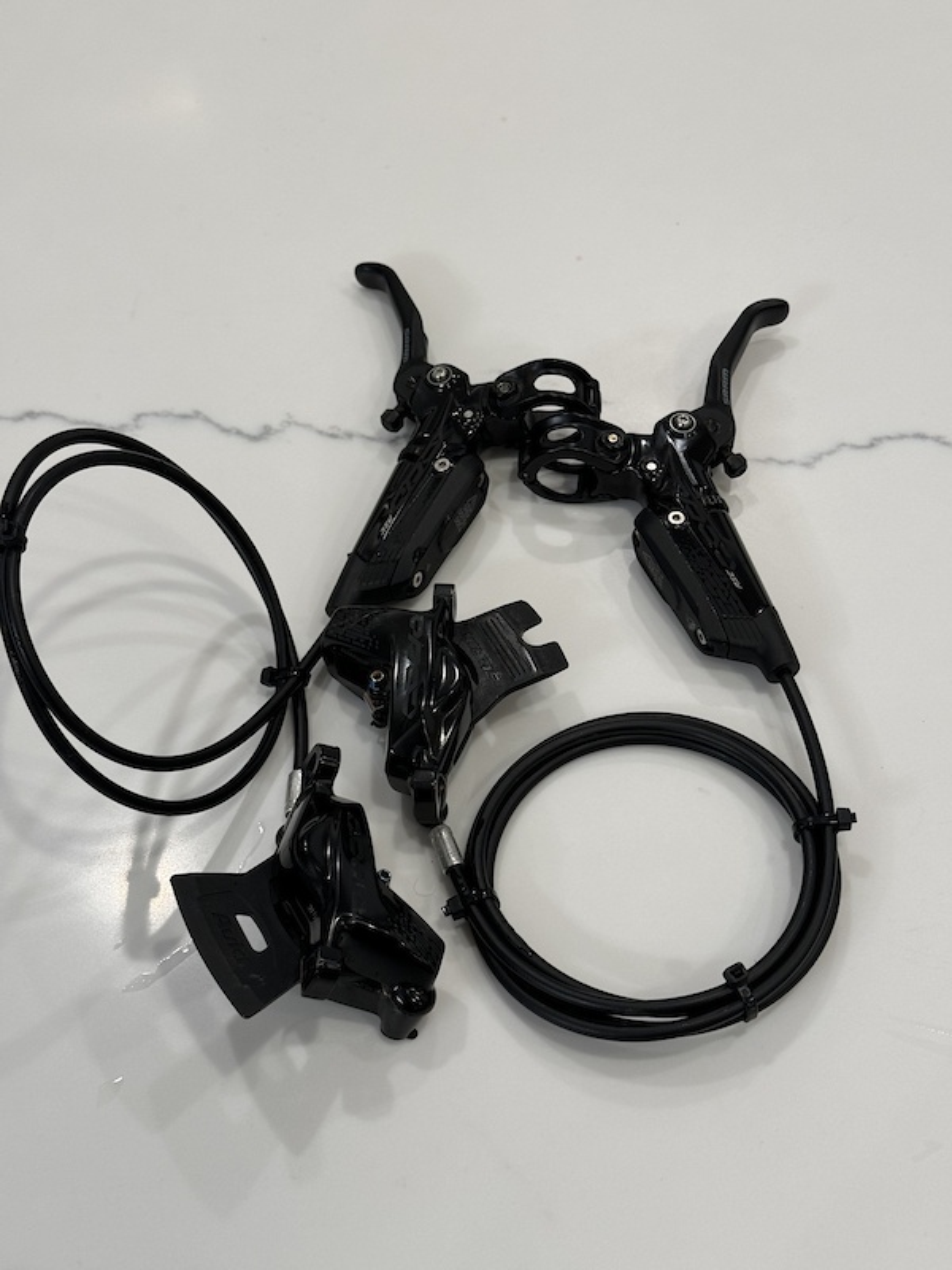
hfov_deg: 30.3
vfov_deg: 39.7
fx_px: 1760
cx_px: 476
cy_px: 635
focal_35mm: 48
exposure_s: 1/60
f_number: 1.78
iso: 64
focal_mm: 6.86
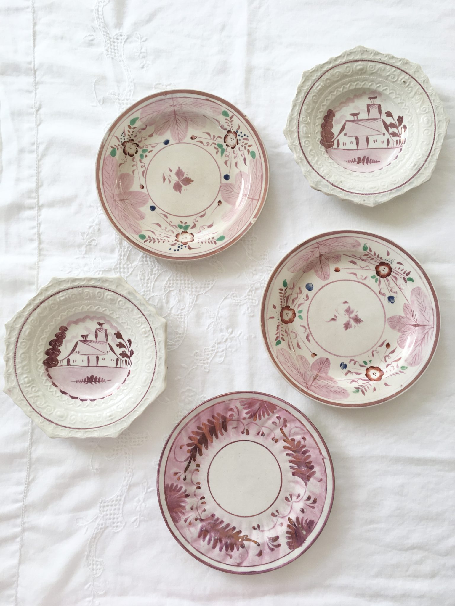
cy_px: 303
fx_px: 508
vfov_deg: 61.7
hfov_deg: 48.2
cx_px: 228
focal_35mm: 29
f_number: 2.2
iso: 32
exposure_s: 1/120
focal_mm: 4.15
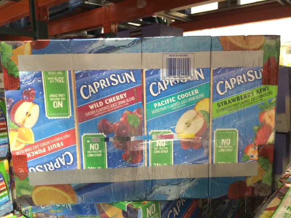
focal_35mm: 29
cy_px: 109
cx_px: 146
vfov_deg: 48.2
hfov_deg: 61.7
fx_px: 244
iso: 250
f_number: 2.2
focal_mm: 4.15
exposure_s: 1/30
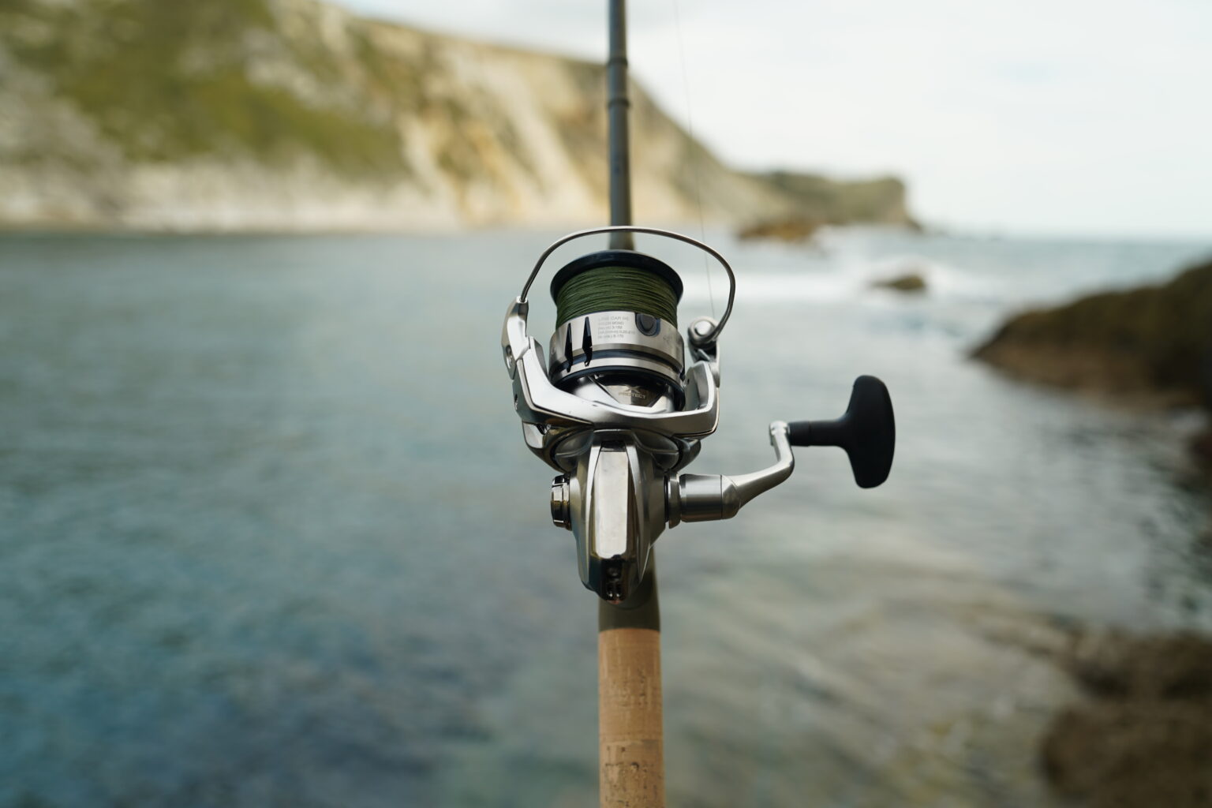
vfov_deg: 45.0
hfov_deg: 63.7
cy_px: 404
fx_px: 976
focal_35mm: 29
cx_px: 606
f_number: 4
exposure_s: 1/160
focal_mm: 29
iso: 160
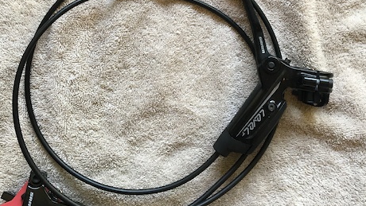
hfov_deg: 37.8
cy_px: -22
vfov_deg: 20.8
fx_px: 534
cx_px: 174
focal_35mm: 55
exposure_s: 1/30
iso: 40
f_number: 2.2
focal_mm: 4.15
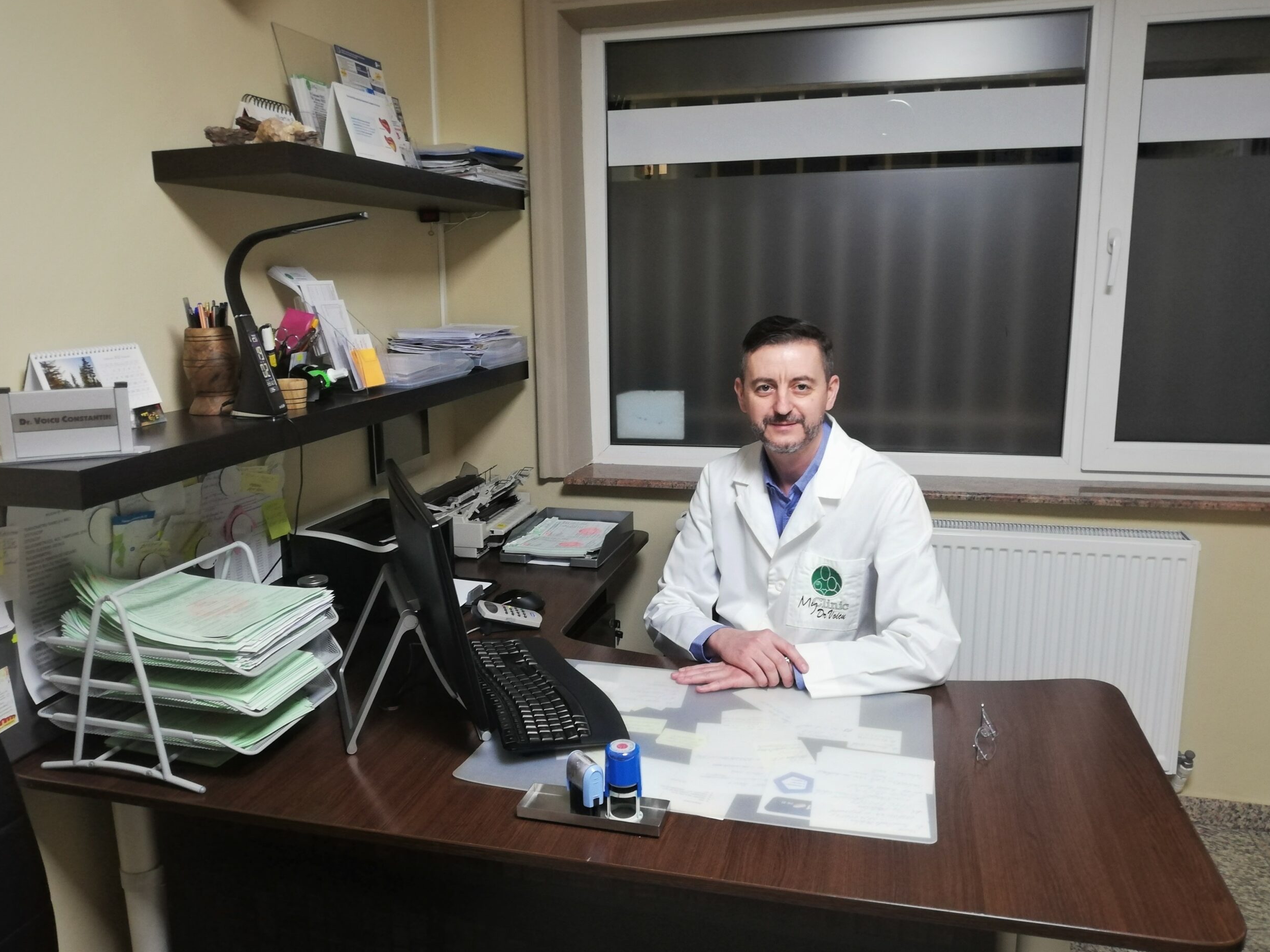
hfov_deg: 65.3
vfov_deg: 51.3
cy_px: 459
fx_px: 991
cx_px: 629
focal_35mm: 27
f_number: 2.2
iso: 320
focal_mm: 3.81
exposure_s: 1/25
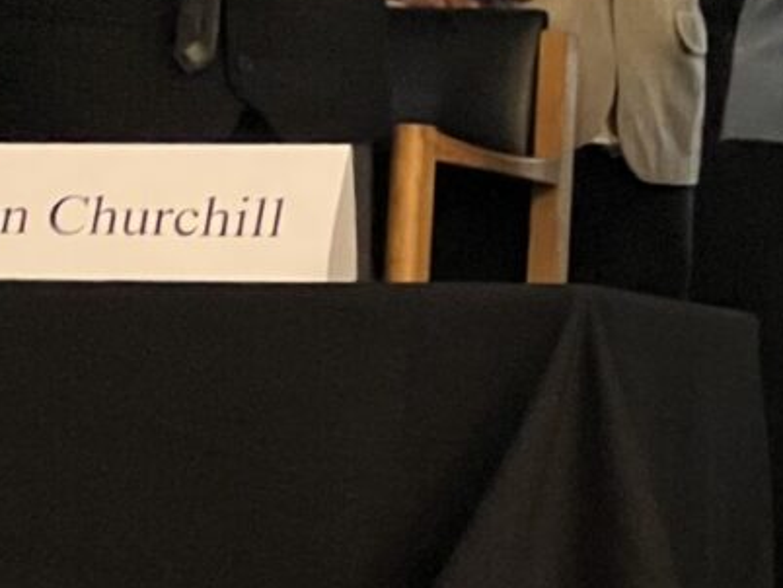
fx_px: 6654
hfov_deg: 6.6
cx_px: 1465
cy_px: -496
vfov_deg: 5.0
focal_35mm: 294
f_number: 2.8
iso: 640
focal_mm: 9
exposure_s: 1/40
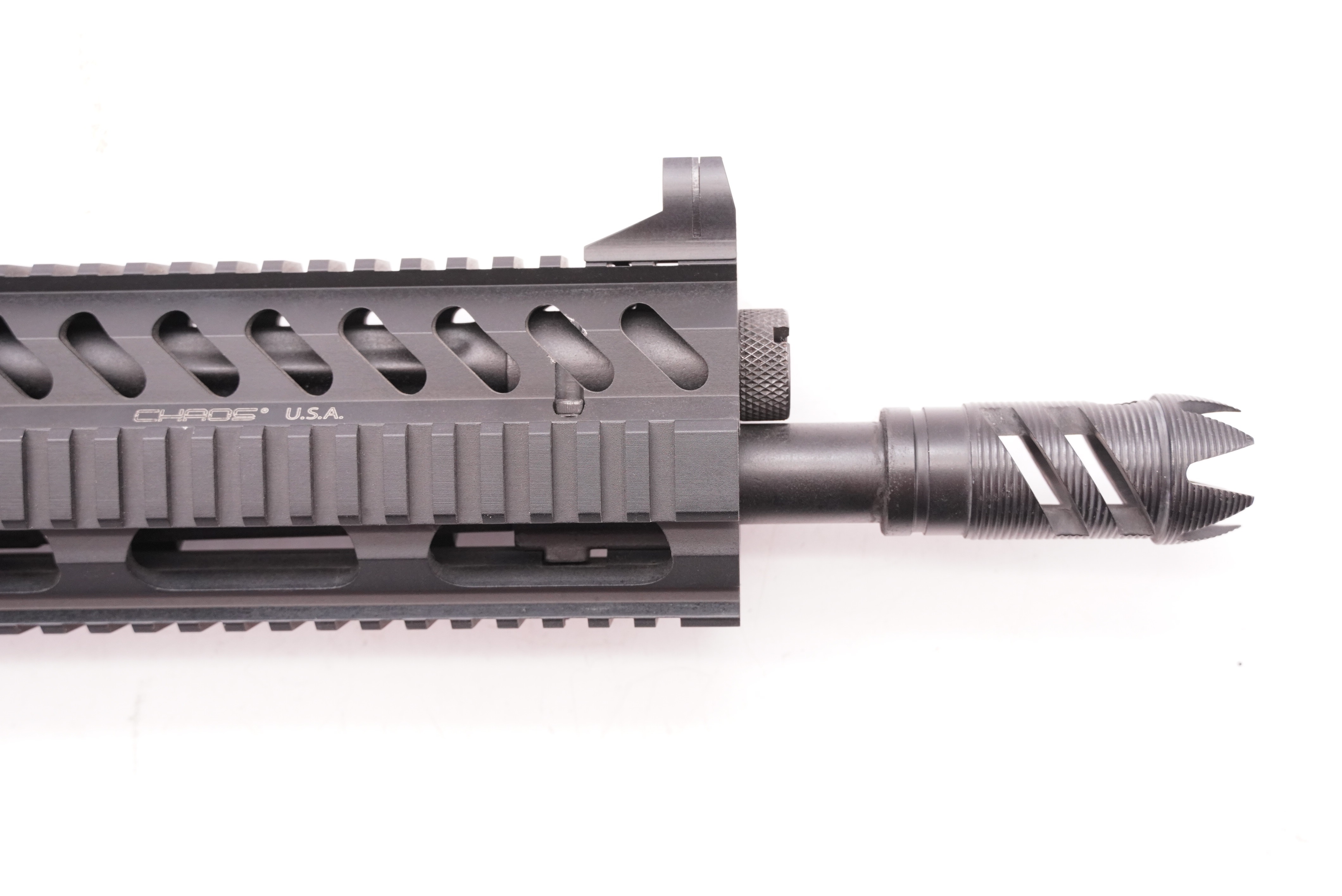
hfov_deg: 39.9
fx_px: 1846
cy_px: 448
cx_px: 671
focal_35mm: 50
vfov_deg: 27.3
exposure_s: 1/125
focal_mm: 33
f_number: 5.6
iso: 1250
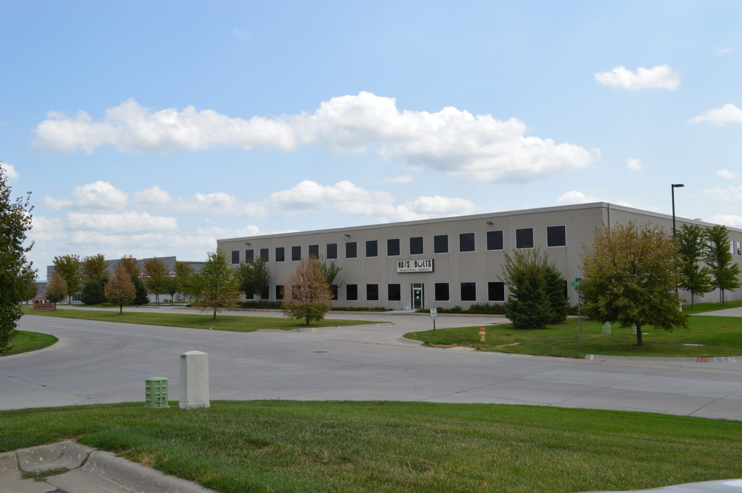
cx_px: 371
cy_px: 246
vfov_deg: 39.9
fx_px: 680
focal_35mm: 33
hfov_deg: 57.3
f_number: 8
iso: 100
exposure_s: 1/250
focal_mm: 22
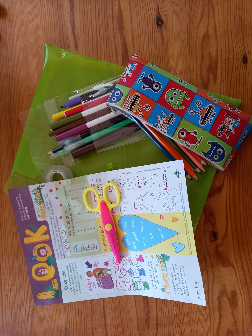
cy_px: 168
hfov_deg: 54.9
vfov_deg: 69.4
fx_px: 243
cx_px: 126
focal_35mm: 25
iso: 125
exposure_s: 1/60
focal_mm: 4.6
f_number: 2
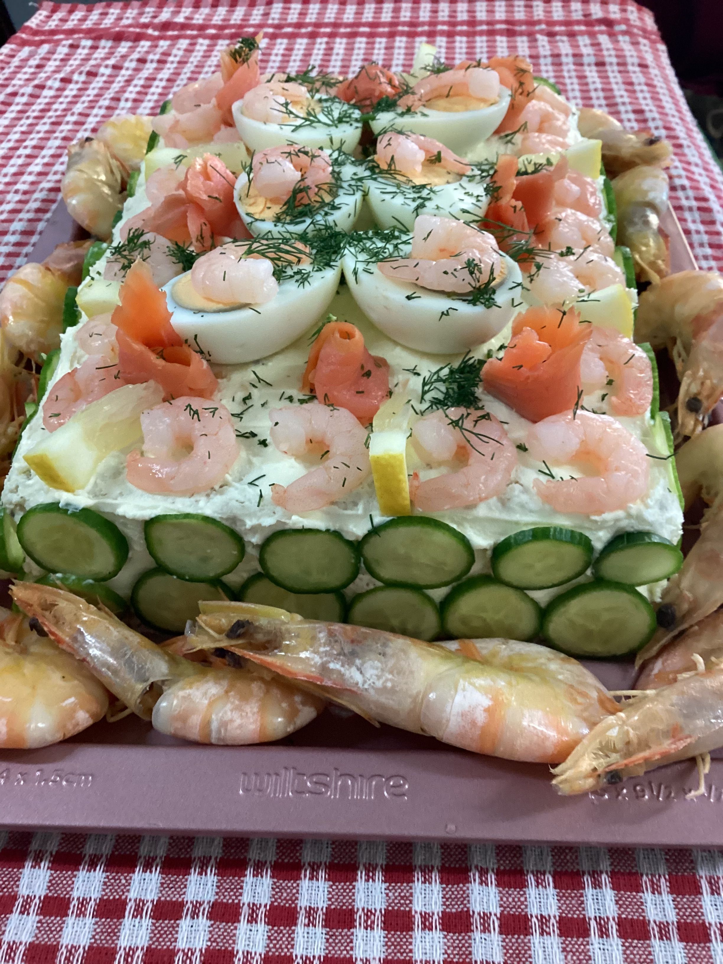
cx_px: 362
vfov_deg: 58.4
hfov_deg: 45.4
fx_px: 863
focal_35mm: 31
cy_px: 482
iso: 320
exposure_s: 1/33
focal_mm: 3.3
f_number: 2.4
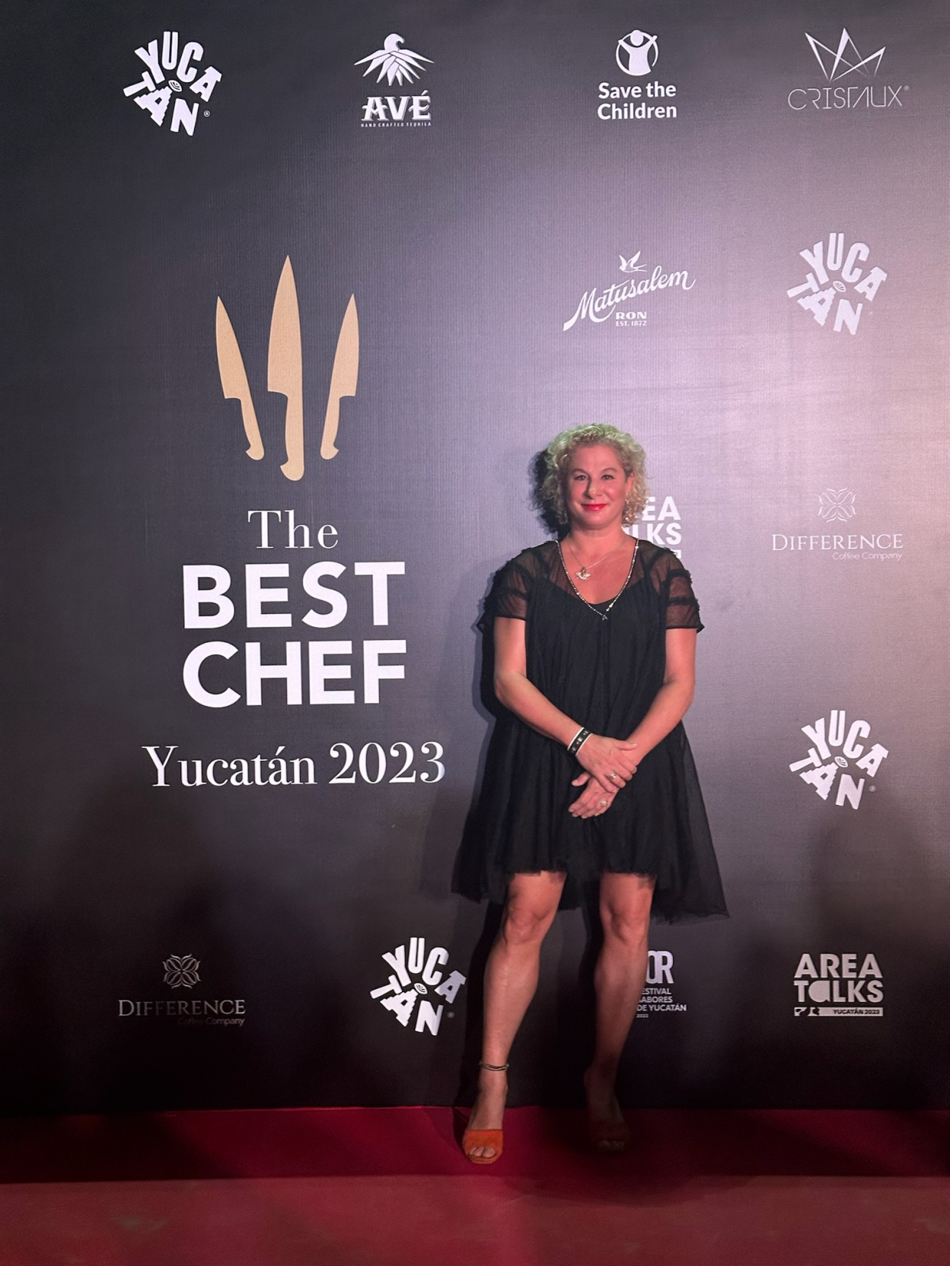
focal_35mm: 48
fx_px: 1756
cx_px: 475
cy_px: 633
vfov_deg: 39.7
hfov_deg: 30.3
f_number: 1.78
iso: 320
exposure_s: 1/30
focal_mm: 6.86
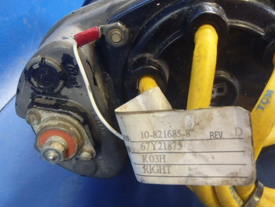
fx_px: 310
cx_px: 137
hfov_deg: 47.8
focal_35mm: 39
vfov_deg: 36.9
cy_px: 101
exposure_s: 1/15
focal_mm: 5
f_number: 3.9
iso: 800
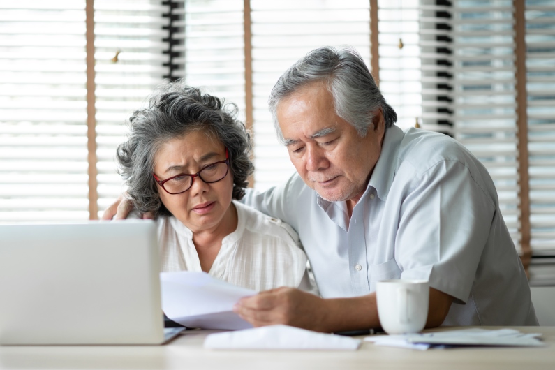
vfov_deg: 16.1
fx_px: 1310
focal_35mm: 85
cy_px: 185
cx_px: 278
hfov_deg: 23.9
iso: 500
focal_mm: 85
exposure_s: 1/400
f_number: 2
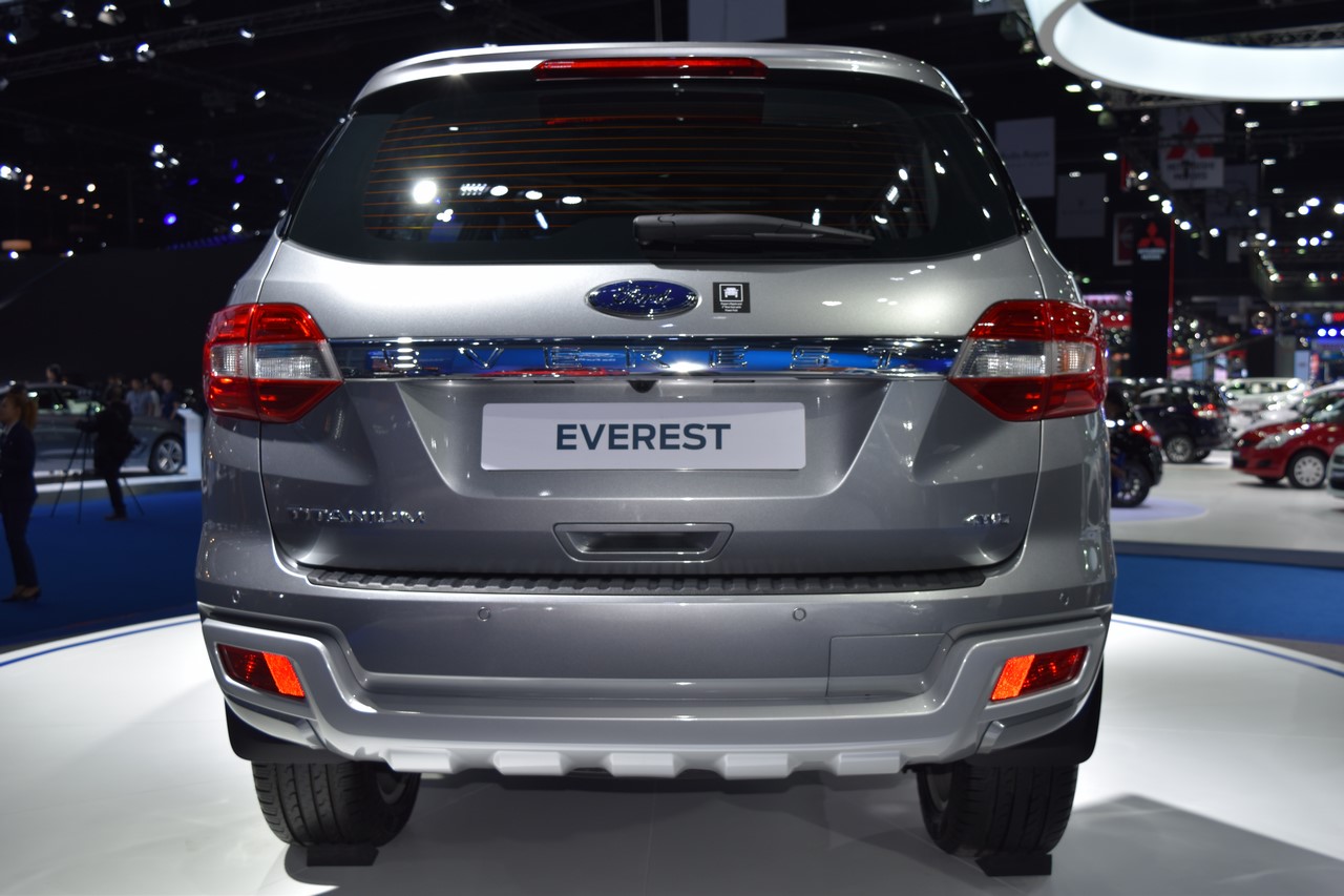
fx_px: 1344
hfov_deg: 53.1
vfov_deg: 36.9
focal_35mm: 36
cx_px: 672
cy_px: 448
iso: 125
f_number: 5.6
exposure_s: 1/125
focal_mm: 24
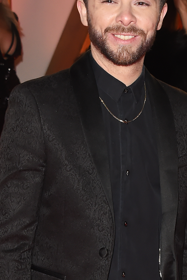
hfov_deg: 20.0
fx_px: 530
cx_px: 113
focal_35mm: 68
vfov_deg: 29.6
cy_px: 112
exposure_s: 1/160
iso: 1600
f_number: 6.3
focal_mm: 48
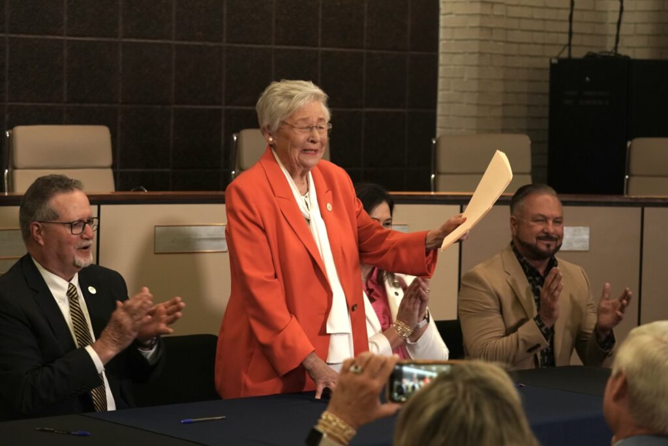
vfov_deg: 13.2
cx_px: 334
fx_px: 1931
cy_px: 223
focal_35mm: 104
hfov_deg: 19.6
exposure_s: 1/160
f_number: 5.6
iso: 2500
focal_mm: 104
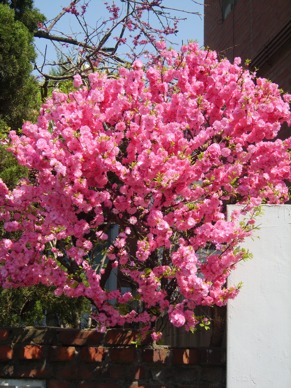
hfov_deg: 23.7
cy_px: 194
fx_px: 695
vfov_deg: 31.2
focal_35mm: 62
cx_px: 146
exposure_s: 1/500
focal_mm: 13
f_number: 3.8
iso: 50
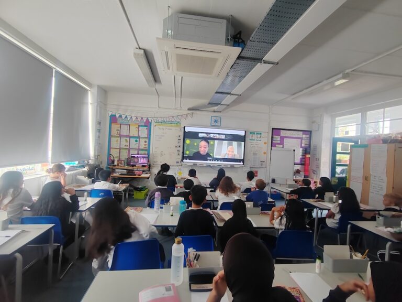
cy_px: 151
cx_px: 201
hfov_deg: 87.8
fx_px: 209
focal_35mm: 18
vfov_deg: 71.6
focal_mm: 2.16
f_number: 2.2
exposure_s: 1/33.3
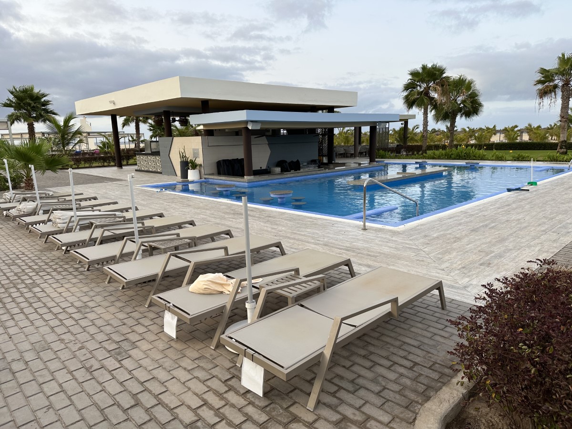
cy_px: 214
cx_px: 286
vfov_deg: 56.8
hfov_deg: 71.6
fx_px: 397
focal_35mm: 24
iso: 80
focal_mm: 6.86
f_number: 1.78
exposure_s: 1/872
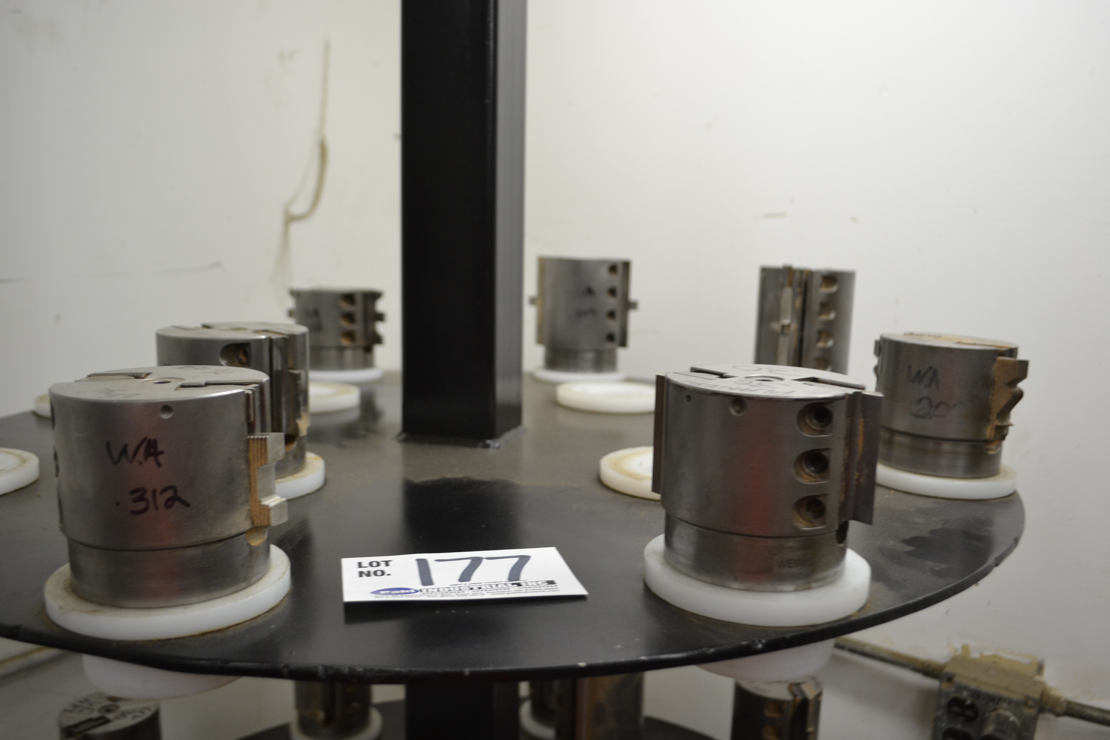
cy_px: 370
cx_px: 555
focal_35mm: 30
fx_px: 925
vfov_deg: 43.6
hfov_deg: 61.9
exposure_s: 1/60
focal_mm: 20
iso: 400
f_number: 4
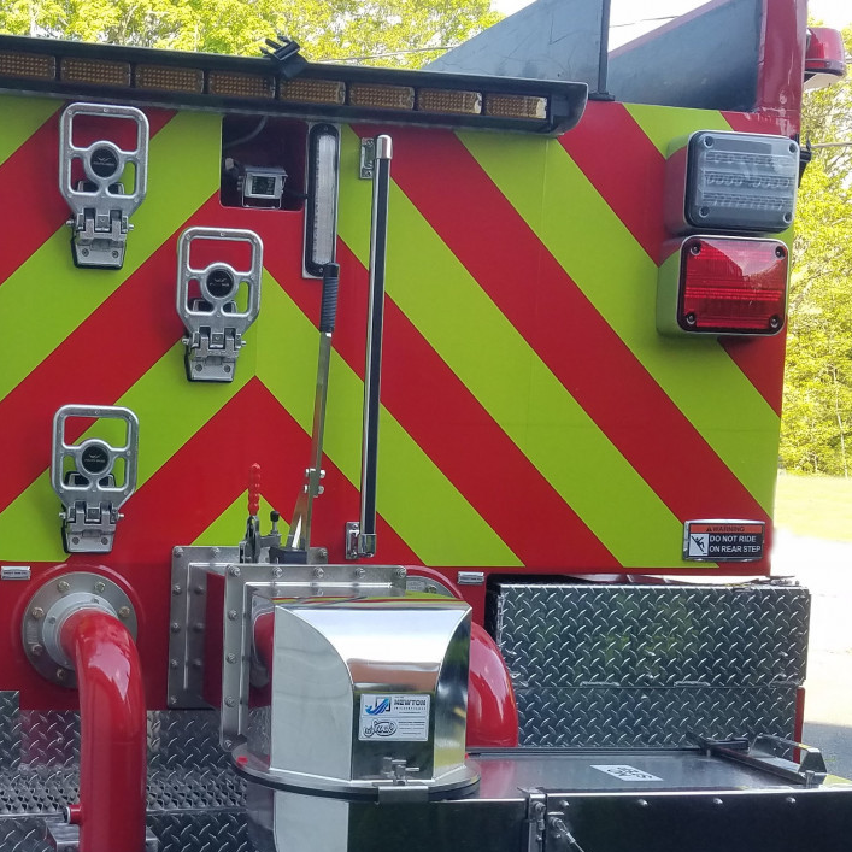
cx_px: 161
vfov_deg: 32.4
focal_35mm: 52
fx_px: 1448
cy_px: 598
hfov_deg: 31.9
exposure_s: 1/283
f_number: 1.7
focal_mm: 4.2
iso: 50
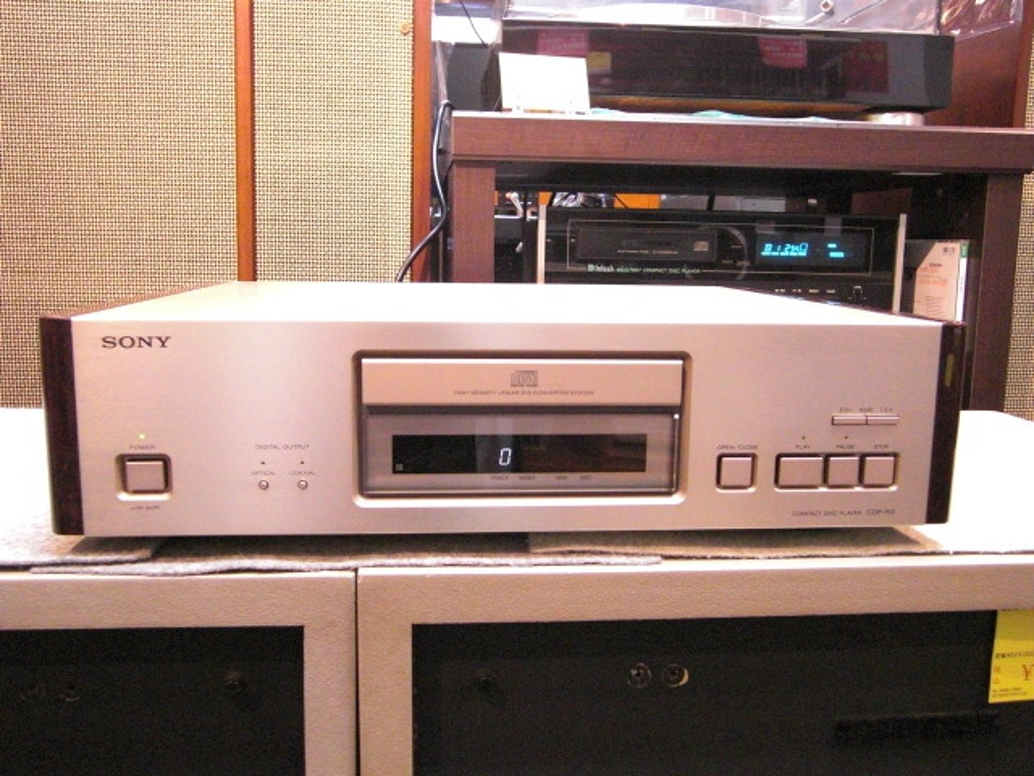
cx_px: 517
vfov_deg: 42.9
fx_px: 986
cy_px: 388
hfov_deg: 55.4
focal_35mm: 33
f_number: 2.7
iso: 800
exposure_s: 1/30
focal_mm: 5.8
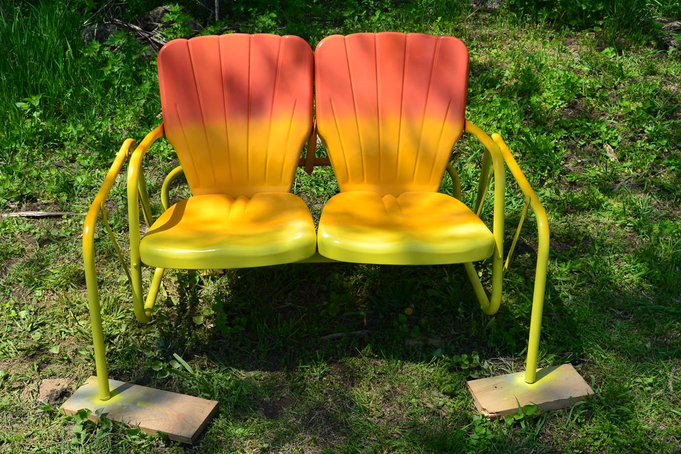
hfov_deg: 46.4
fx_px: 794
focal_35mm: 42
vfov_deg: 31.9
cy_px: 220
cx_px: 317
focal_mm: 26
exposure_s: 1/400
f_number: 11
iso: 400
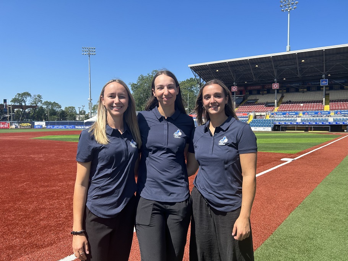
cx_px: 174
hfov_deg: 67.3
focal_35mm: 26
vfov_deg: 53.1
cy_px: 130
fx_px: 261
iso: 50
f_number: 1.5
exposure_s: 1/2841
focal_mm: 5.7
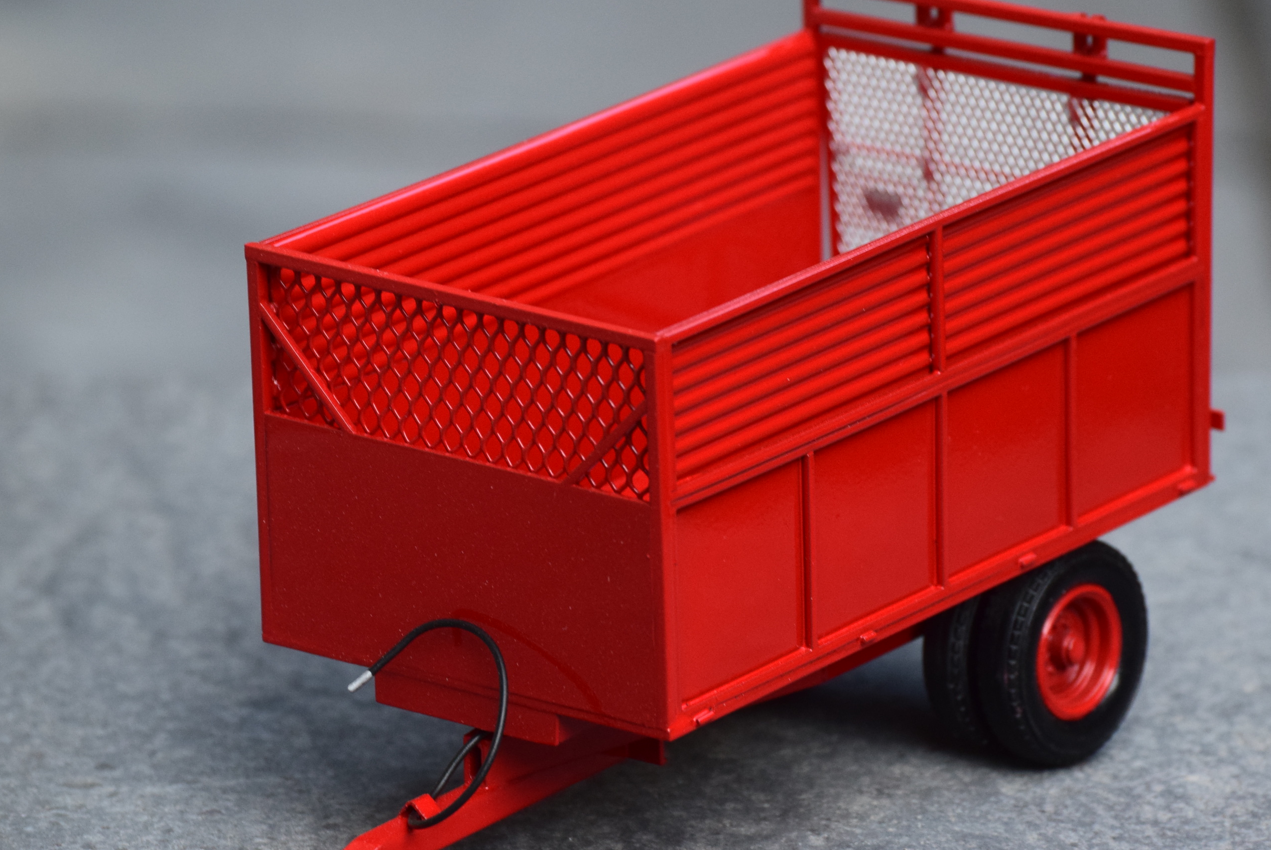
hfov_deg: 9.7
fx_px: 7455
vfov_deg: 6.5
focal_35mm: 211
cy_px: 466
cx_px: 693
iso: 1400
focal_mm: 120
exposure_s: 1/125
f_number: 9
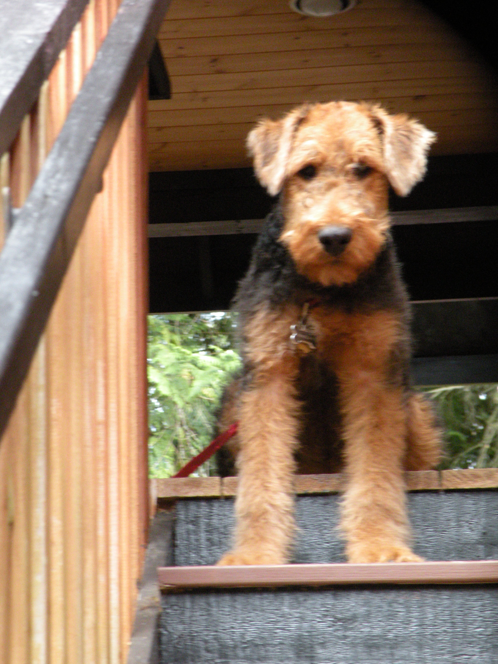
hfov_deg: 11.5
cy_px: 332
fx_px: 2474
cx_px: 249
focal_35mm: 129
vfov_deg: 15.3
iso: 376
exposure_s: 1/66.6
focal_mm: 22.9
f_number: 4.5
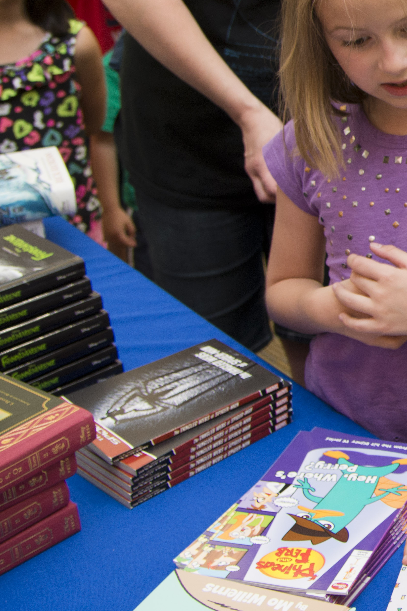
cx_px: 689
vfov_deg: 26.9
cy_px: 140
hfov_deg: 16.1
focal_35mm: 74
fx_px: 1255
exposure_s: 1/50
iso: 500
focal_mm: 24
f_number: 4
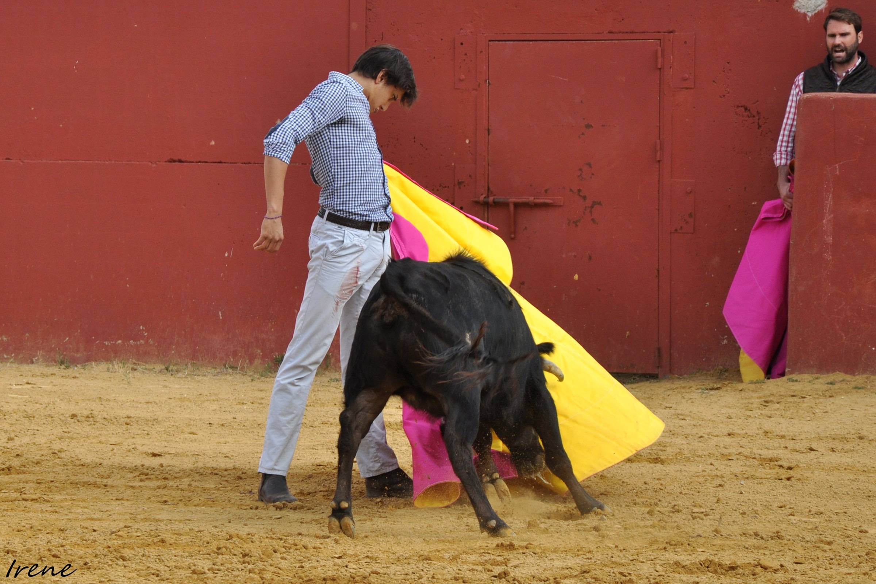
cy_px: 292
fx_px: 3832
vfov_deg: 8.7
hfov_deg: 13.0
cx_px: 438
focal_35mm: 158
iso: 320
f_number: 8
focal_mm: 105
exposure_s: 1/640
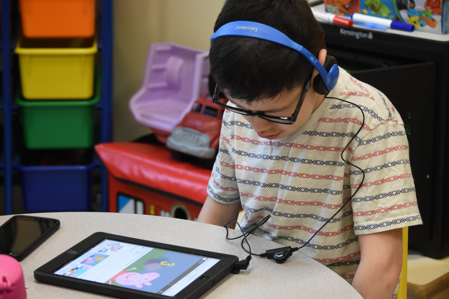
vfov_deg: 13.0
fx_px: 1310
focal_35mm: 105
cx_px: 224
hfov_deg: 19.5
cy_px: 150
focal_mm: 70
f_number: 4.5
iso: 1250
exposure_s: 1/50
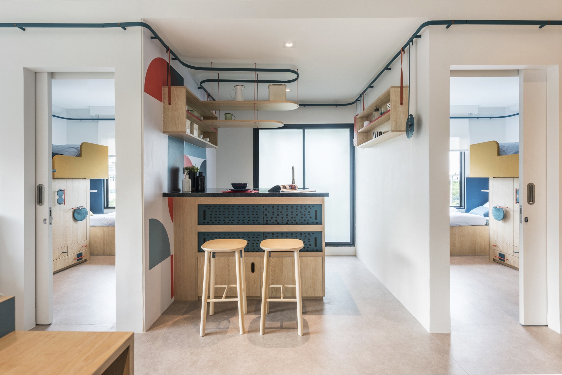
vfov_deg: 70.5
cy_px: 188
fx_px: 265
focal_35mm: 17
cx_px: 281
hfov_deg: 93.3
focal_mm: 17
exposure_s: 1/20
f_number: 8
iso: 200
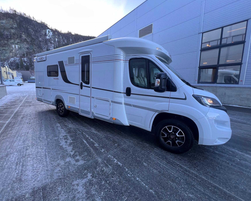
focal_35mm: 14
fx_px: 104
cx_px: 117
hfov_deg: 100.5
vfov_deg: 88.0
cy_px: 97
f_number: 1.8
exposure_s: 1/105
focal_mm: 1.57
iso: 32
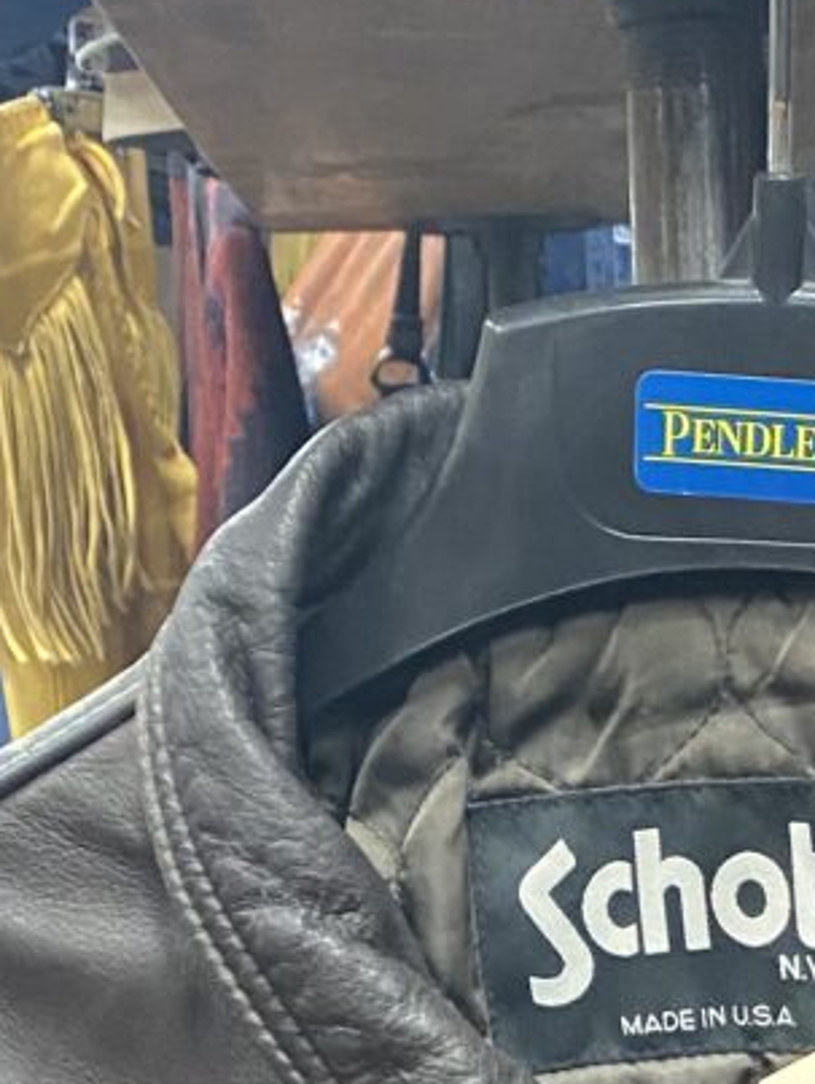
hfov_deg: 14.7
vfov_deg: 17.1
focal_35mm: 99
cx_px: 791
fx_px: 3103
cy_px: 1813
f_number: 1.8
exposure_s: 1/30
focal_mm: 4.25
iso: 500
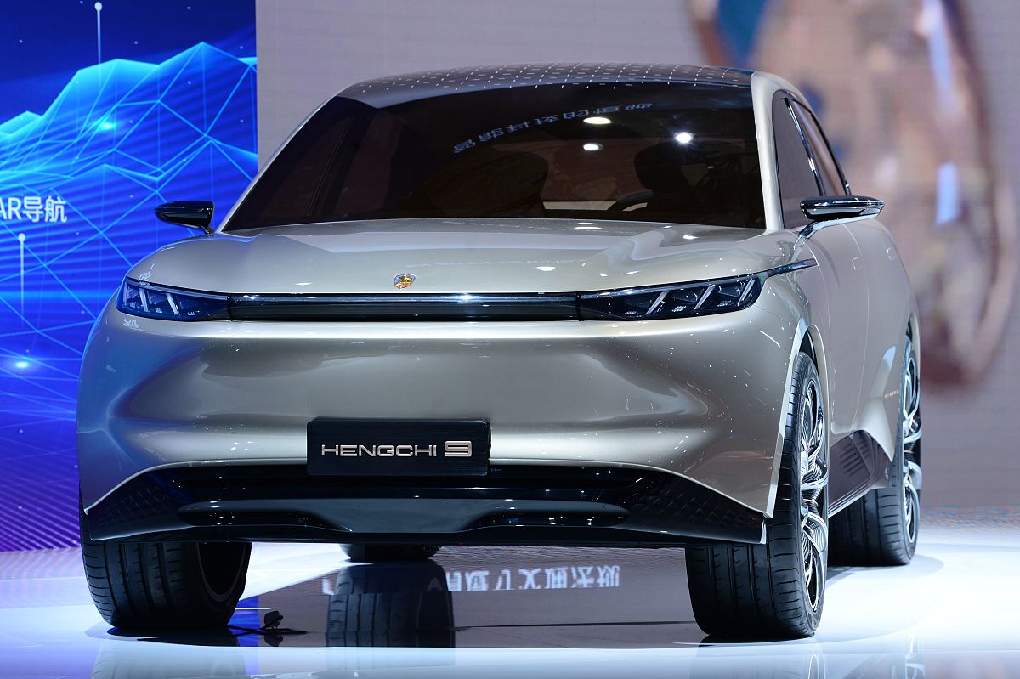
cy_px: 340
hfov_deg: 13.7
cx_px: 510
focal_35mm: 150
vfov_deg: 9.1
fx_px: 4248
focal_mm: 150
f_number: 6.3
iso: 640
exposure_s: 1/80
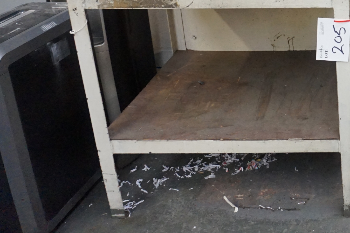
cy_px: -22
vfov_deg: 23.5
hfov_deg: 32.2
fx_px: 525
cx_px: 391
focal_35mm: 54
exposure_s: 1/160
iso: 2500
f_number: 3.5
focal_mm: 16
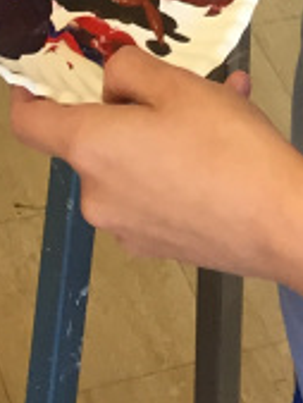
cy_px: -643
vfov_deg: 10.6
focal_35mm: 153
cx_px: 193
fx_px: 1783
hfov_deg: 9.7
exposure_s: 1/30
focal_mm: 4.15
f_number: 2.2
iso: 64
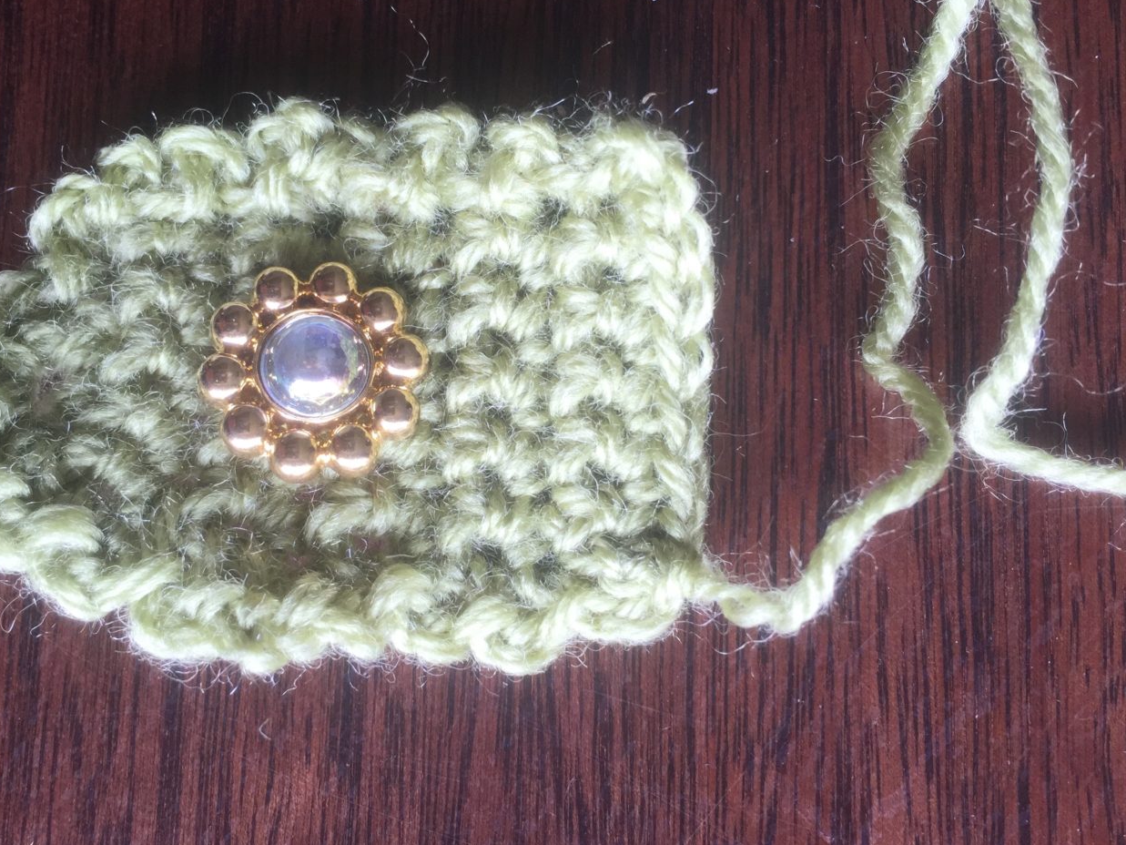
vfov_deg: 39.6
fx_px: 1171
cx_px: 514
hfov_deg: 51.3
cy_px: 368
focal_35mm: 36
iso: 50
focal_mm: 4.15
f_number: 2.2
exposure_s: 1/100
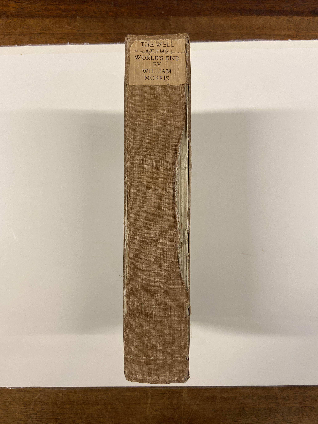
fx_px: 318
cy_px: 212
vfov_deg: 67.3
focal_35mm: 26
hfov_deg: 53.1
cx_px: 159
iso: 80
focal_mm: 4.25
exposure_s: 1/100
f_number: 1.8
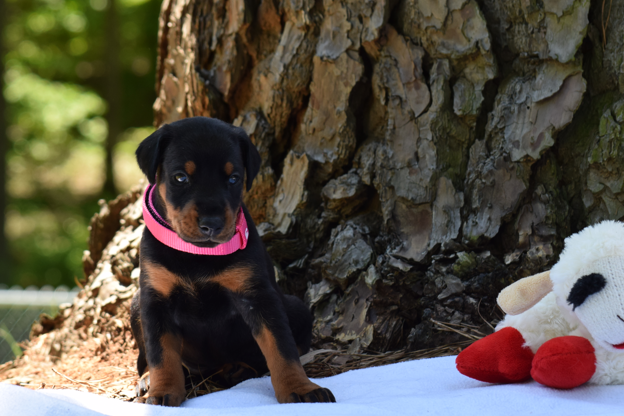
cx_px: 265
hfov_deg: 11.2
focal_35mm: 183
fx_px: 3172
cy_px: 228
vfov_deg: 7.5
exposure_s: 1/250
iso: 360
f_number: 8
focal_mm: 92
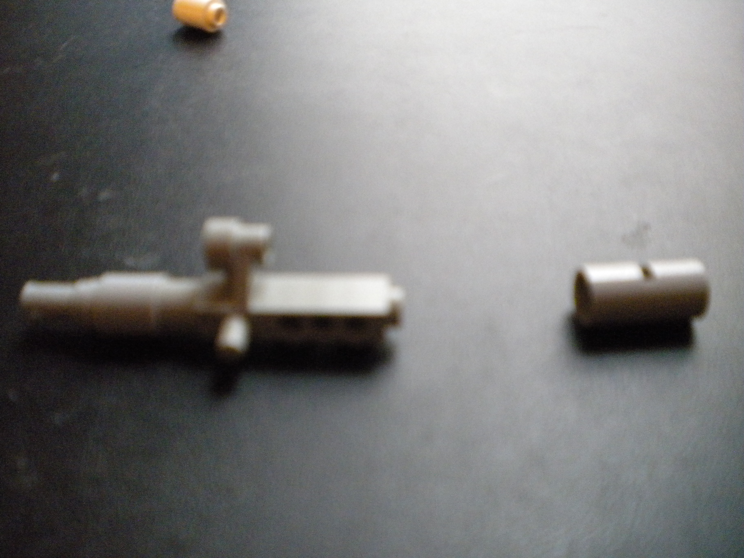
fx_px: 752
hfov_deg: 52.6
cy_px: 279
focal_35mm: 35
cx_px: 372
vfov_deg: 40.7
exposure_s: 1/30.7
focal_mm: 6.3
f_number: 3.1
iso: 800
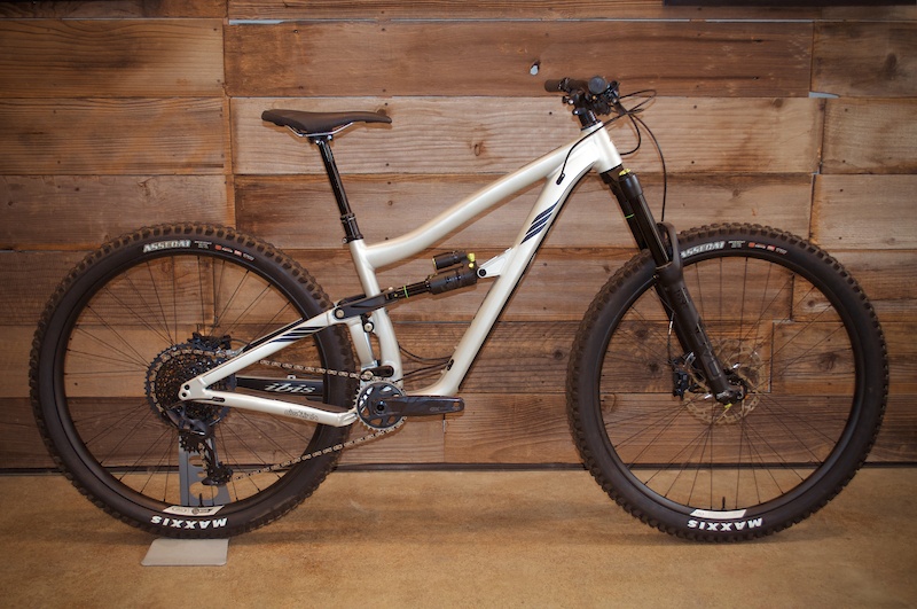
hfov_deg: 43.7
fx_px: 1145
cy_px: 304
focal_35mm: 45
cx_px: 458
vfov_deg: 29.8
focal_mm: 30
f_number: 4.5
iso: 800
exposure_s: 1/60
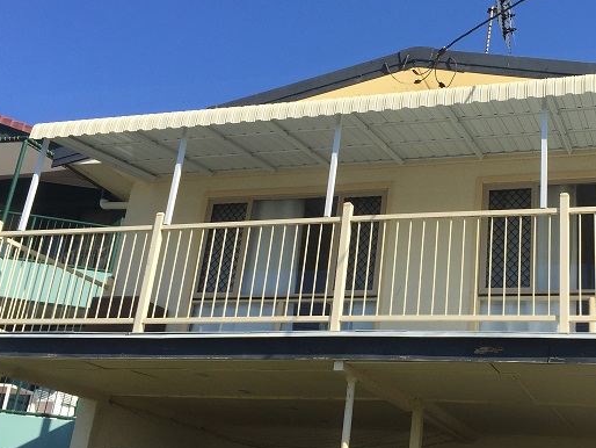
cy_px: 216
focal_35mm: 46
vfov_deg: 31.5
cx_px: 419
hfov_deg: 40.5
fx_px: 792
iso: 32
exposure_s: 1/1799
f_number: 2.2
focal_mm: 4.15
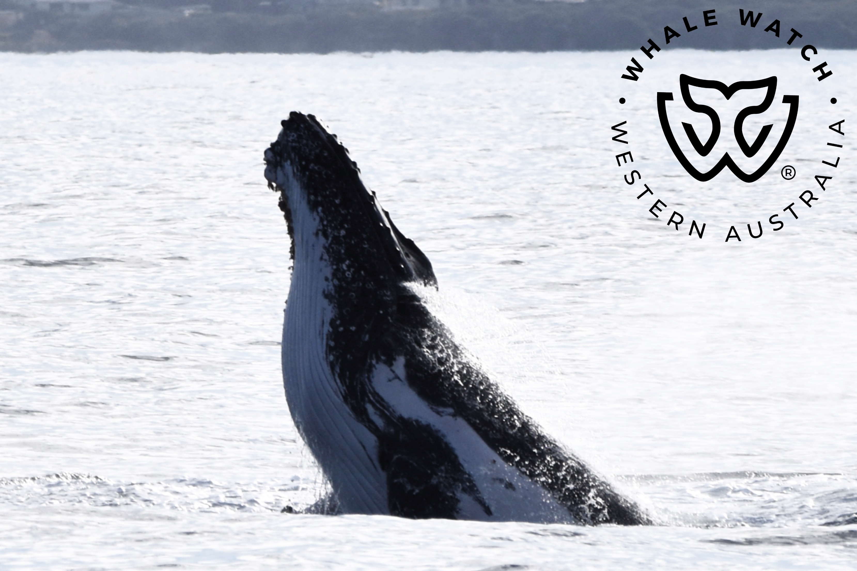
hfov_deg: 3.5
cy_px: 286
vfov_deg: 2.4
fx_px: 13925
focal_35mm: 585
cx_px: 428
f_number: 8
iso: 360
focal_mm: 390
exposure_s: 1/2000
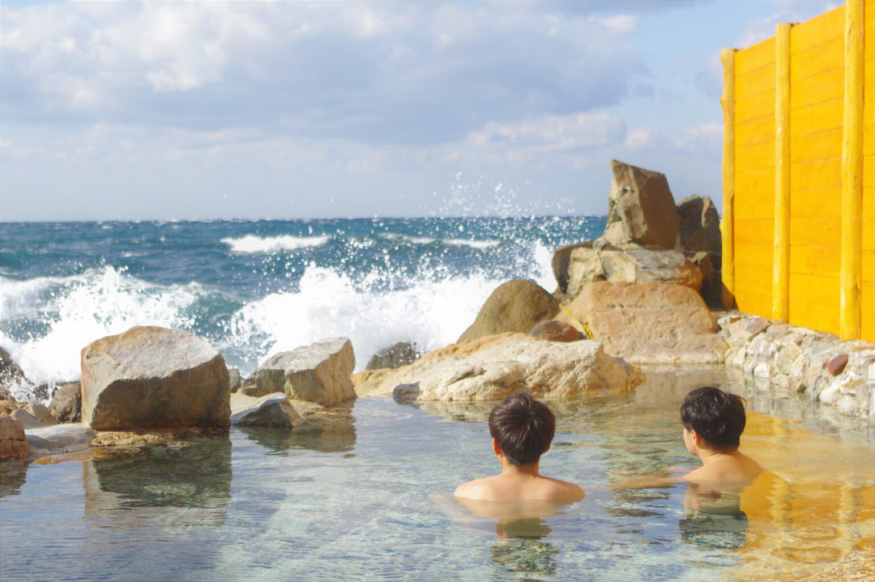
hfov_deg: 31.4
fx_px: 1554
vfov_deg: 21.2
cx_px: 438
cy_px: 291
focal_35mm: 64
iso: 250
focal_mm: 42.5
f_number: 4.5
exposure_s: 1/1250
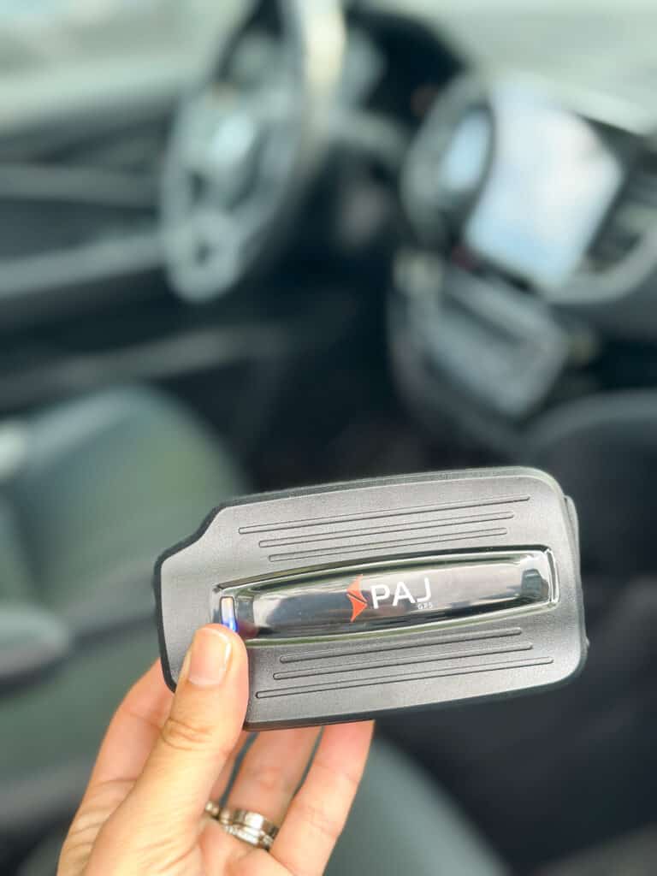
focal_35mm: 48
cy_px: 438
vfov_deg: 39.7
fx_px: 1215
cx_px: 328
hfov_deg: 30.3
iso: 100
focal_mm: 6.86
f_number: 1.8
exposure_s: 1/120
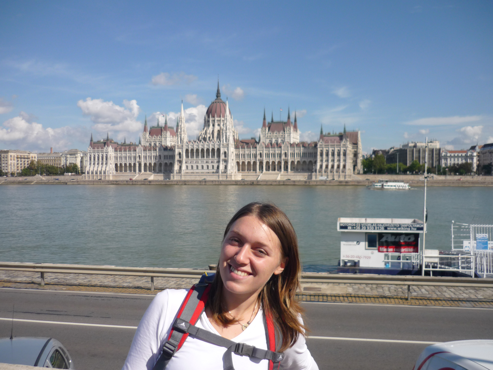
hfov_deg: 55.4
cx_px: 246
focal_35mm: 33
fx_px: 470
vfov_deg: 42.9
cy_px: 185
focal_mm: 5.5
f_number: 8
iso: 100
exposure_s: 1/250
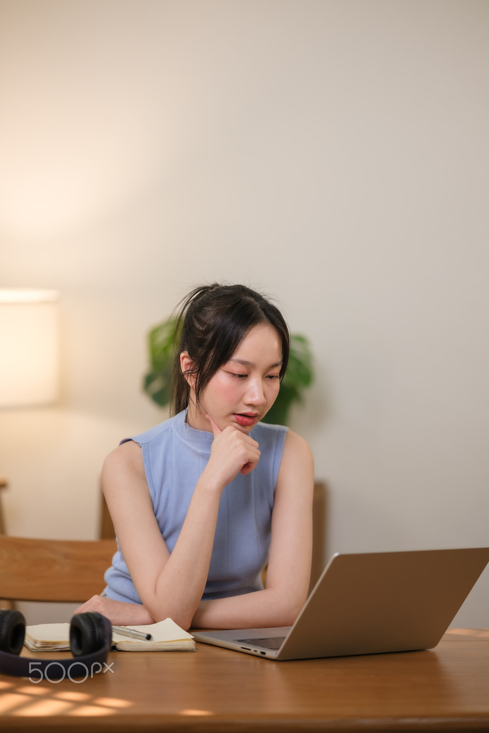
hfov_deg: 12.1
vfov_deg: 18.1
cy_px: 366
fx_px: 2303
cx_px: 244
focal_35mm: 113
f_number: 1.2
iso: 125
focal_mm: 75
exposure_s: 1/320
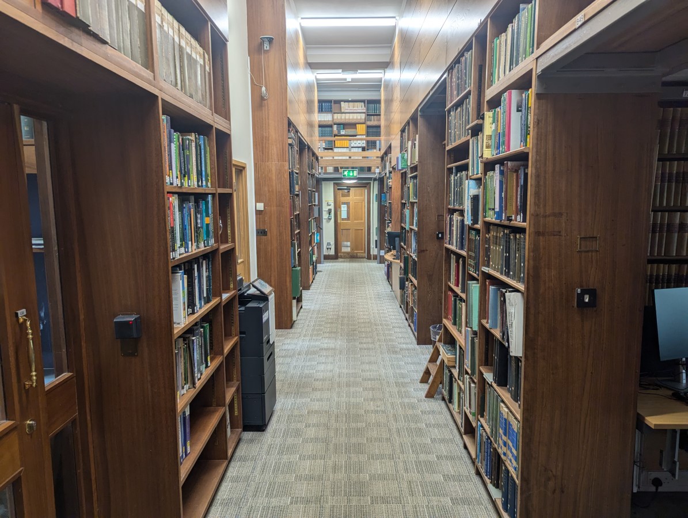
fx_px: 478
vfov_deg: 56.9
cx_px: 344
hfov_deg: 71.5
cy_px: 259
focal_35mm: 24
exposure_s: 1/54.3
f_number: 1.85
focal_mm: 6.81
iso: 96
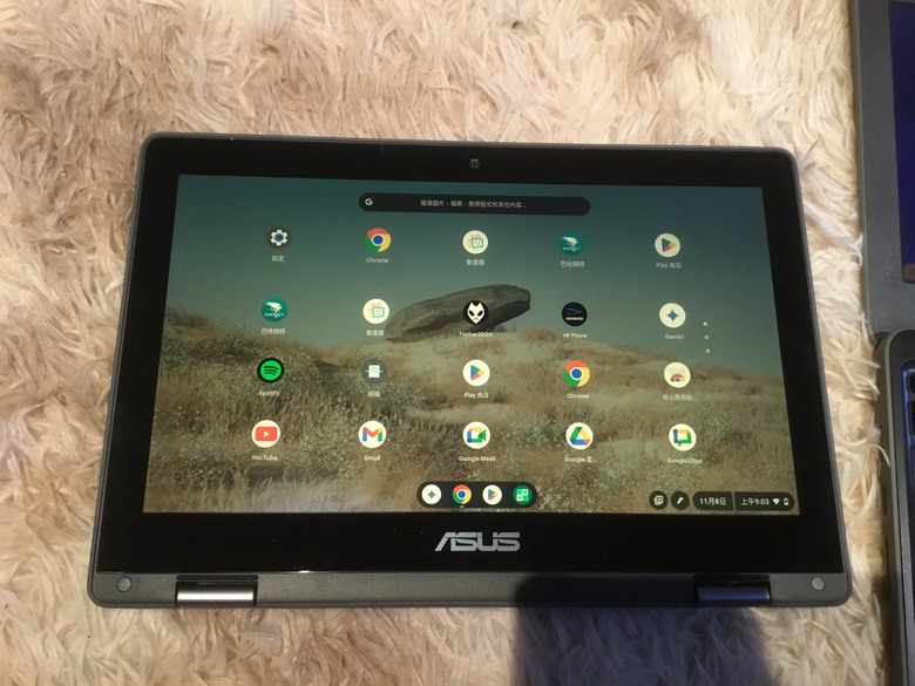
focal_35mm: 31
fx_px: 819
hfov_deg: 58.4
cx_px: 458
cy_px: 343
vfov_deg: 45.4
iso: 200
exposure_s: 1/17
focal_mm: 3.3
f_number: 2.4
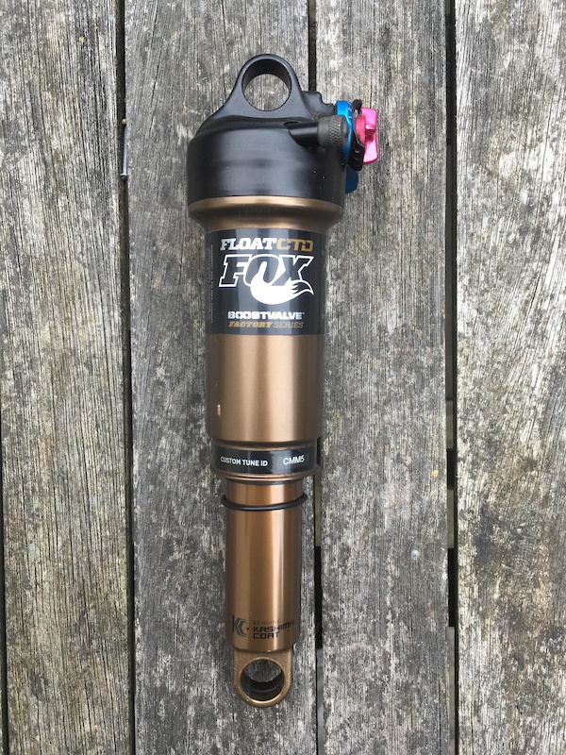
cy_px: 378
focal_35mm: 29
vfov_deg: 61.7
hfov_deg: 48.2
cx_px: 283
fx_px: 632
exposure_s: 1/118
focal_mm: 4.15
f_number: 2.2
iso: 25
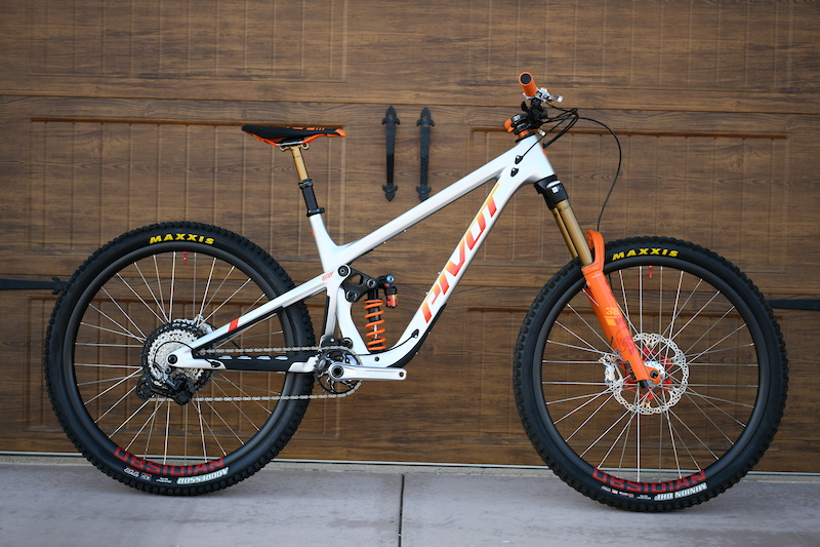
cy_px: 274
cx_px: 410
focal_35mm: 65
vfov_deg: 20.9
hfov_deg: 31.0
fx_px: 1480
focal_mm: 65
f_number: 2.8
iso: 500
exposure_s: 1/1000
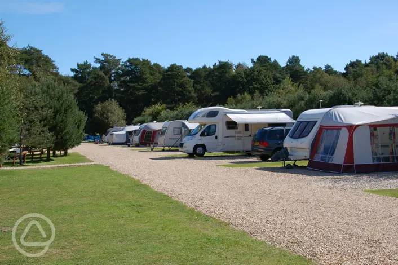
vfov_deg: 28.9
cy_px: 132
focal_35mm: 46
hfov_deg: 42.3
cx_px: 199
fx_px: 514
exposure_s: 1/320
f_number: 9
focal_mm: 31
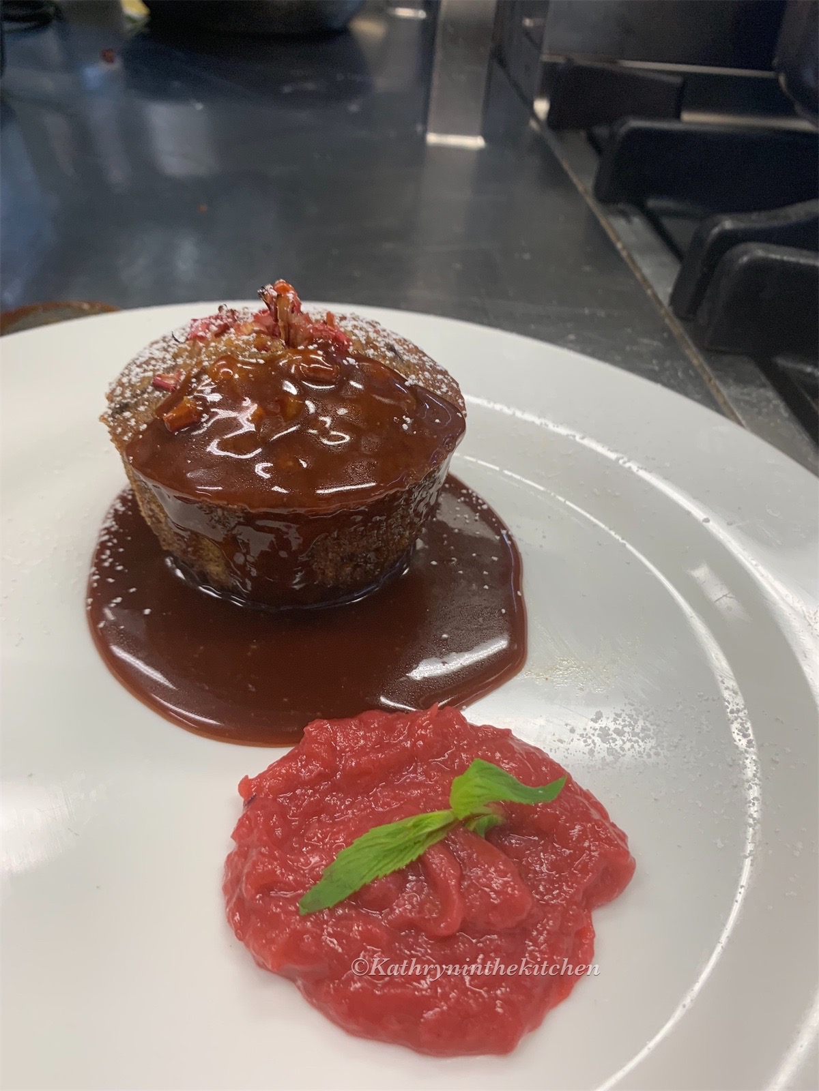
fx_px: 820
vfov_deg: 67.3
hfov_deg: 53.1
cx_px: 410
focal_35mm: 26
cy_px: 546
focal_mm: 4.25
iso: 80
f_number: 1.8
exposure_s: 1/100
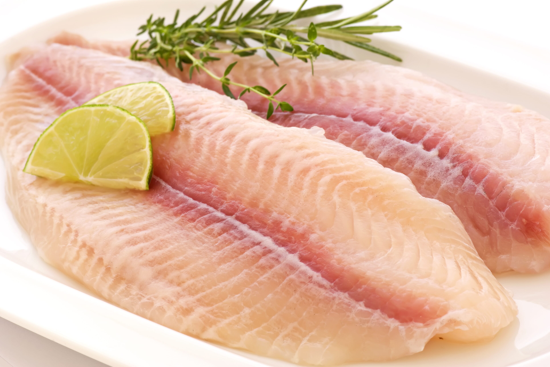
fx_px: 2307
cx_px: 276
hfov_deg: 13.6
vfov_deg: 9.1
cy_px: 182
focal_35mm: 151
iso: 100
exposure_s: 2
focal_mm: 100
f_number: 13
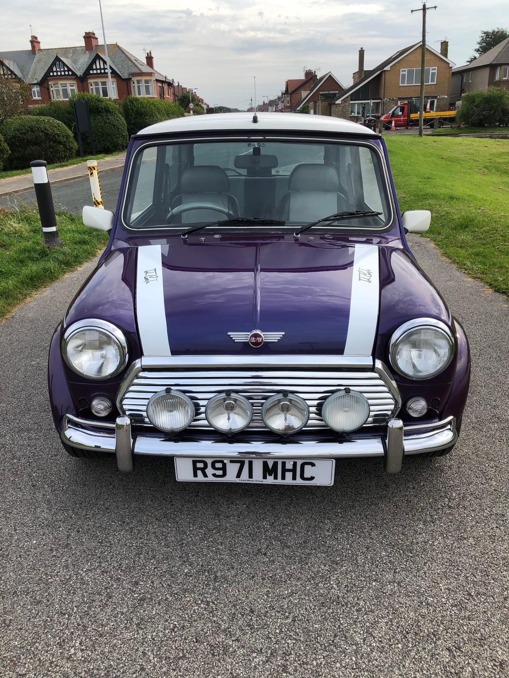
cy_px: 339
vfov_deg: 63.4
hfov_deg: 49.7
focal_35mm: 28
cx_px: 254
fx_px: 549
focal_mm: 4
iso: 20
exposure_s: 1/827
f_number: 1.8
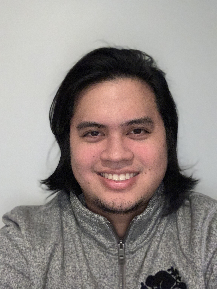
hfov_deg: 44.2
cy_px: 144
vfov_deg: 56.8
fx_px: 267
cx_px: 108
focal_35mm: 32
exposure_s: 1/30
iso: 500
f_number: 2.2
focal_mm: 2.87
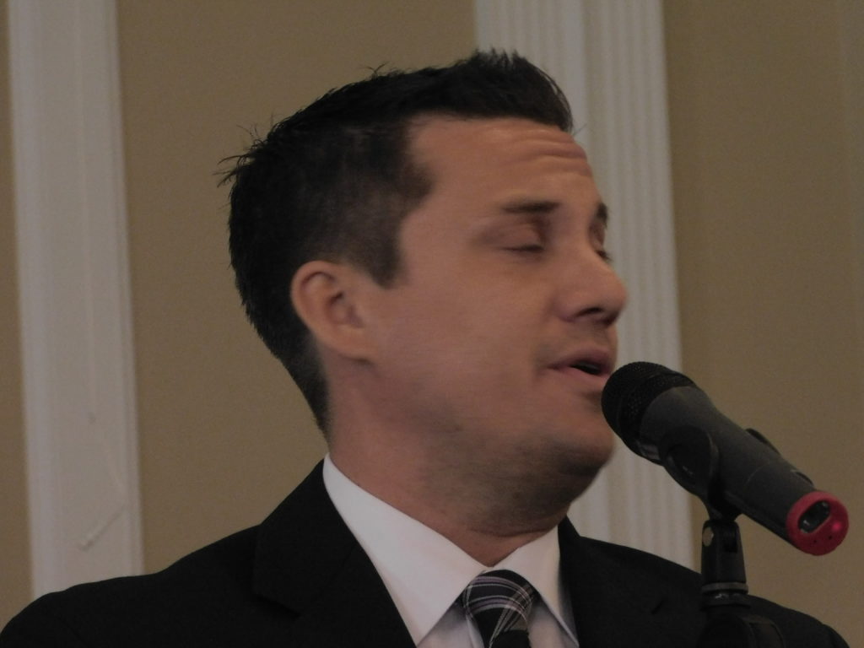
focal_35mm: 369
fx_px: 9210
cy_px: 324
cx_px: 432
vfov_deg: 4.0
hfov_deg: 5.4
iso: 800
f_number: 5.8
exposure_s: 1/40
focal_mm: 65.4
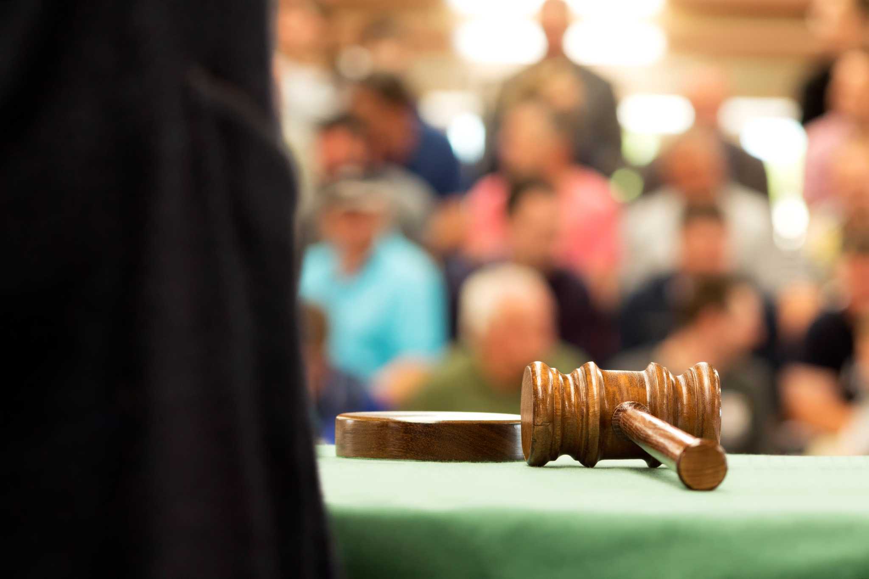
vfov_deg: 9.1
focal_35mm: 150
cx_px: 434
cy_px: 290
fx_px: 3620
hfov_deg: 13.7
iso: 800
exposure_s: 1/160
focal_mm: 100
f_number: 5
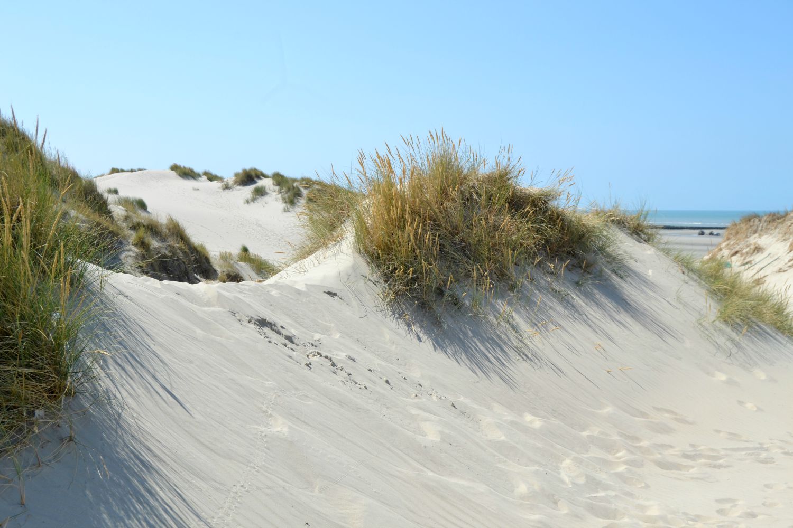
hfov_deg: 43.6
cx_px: 396
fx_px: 991
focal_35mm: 45
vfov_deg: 29.9
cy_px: 264
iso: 100
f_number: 8
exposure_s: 1/250
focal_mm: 30
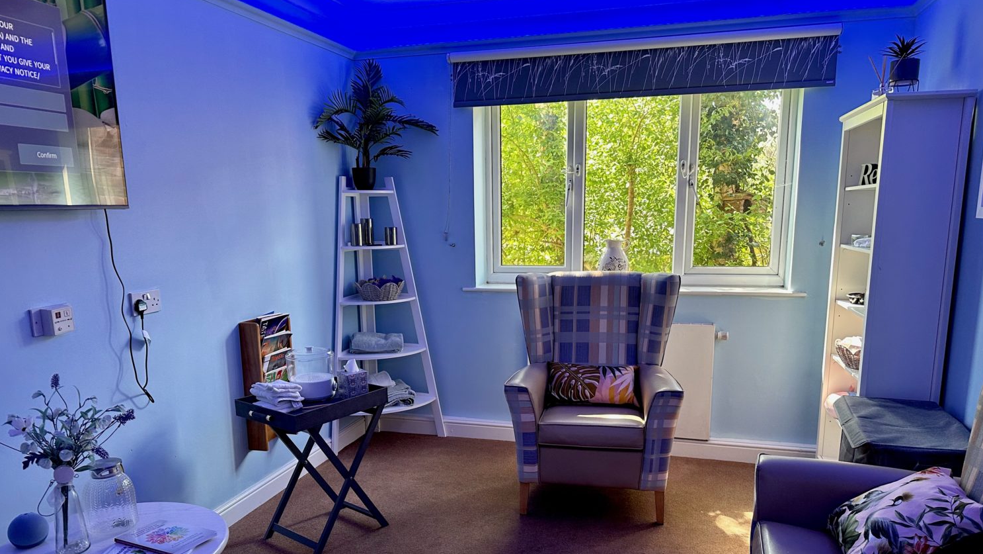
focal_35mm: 27
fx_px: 704
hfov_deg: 69.8
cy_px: 353
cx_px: 482
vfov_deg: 42.5
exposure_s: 1/90
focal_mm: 6.86
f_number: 1.78
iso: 200
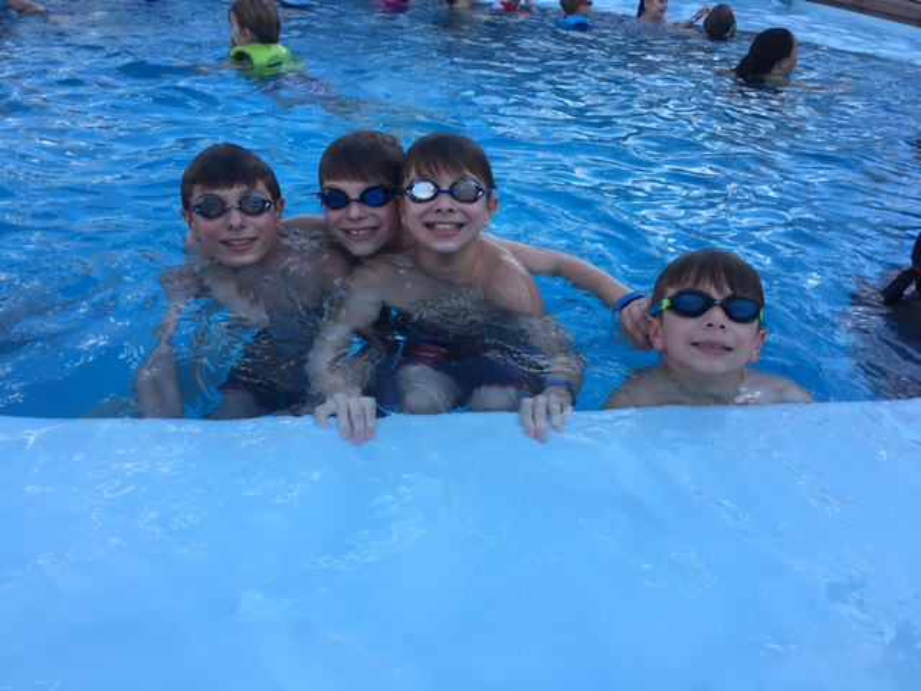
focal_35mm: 29
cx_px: 460
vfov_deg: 48.2
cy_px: 346
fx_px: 772
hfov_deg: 61.7
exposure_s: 1/354
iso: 25
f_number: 2.2
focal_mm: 4.15
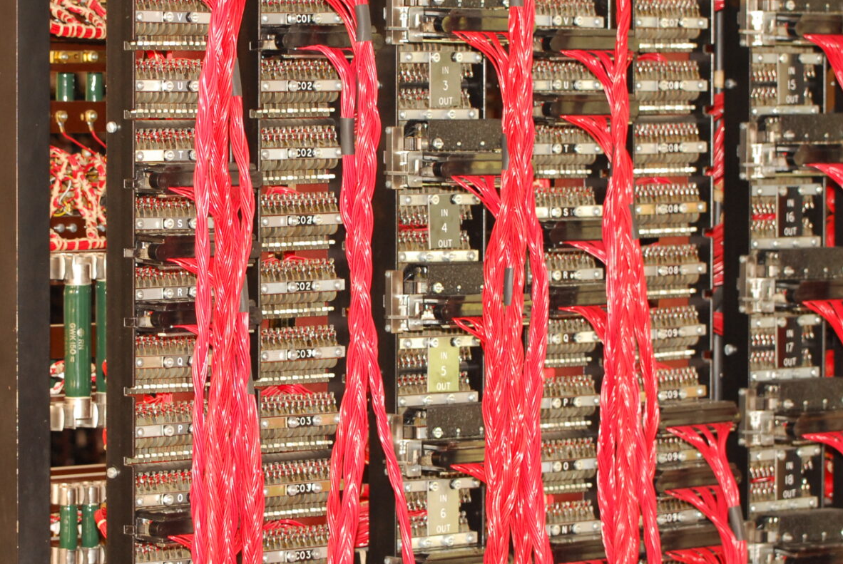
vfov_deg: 7.6
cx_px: 239
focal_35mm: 182
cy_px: 264
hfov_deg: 11.3
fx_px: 4266
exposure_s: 1/30
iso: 400
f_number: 4.5
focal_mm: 70
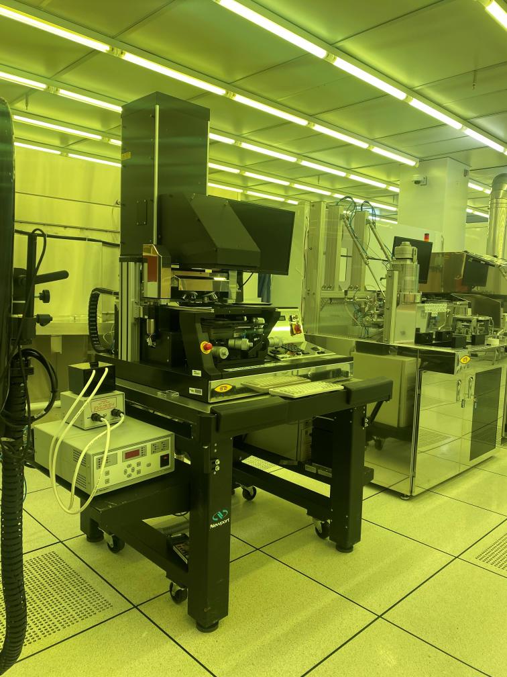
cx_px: 254
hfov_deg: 53.1
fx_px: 508
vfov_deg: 67.3
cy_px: 338
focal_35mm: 26
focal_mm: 4.25
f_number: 1.8
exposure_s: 1/120
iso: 80
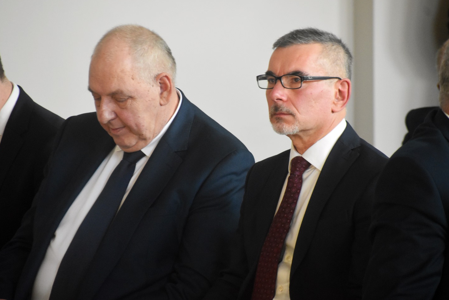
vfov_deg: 4.2
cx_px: 218
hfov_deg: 6.2
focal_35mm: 330
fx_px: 4116
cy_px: 149
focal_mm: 210
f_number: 5.3
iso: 3200
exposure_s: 1/100
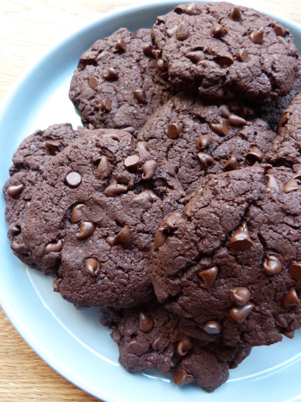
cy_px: 201
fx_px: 301
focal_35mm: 26
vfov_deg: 67.3
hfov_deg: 53.1
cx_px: 150
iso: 400
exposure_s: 1/25
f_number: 2.8
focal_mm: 4.5
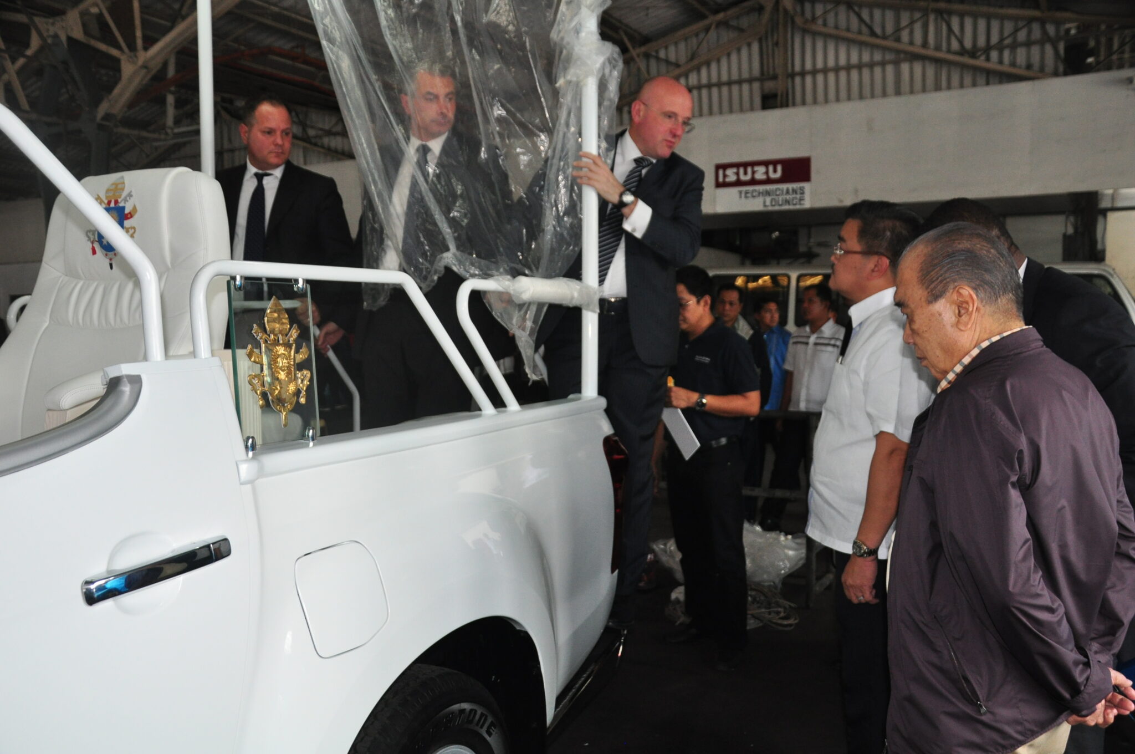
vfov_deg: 41.6
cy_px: 377
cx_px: 568
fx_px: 992
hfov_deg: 59.6
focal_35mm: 32
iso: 800
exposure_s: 1/60
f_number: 4
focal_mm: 21
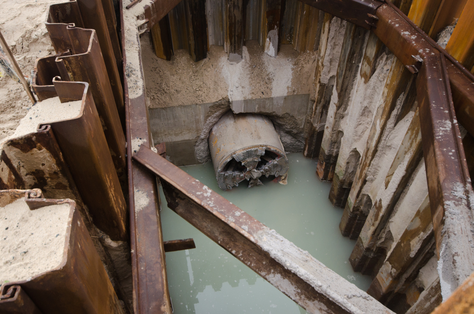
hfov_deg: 62.0
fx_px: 394
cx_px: 237
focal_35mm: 30
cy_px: 157
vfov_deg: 43.4
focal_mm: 20
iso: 200
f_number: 7.1
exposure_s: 1/80
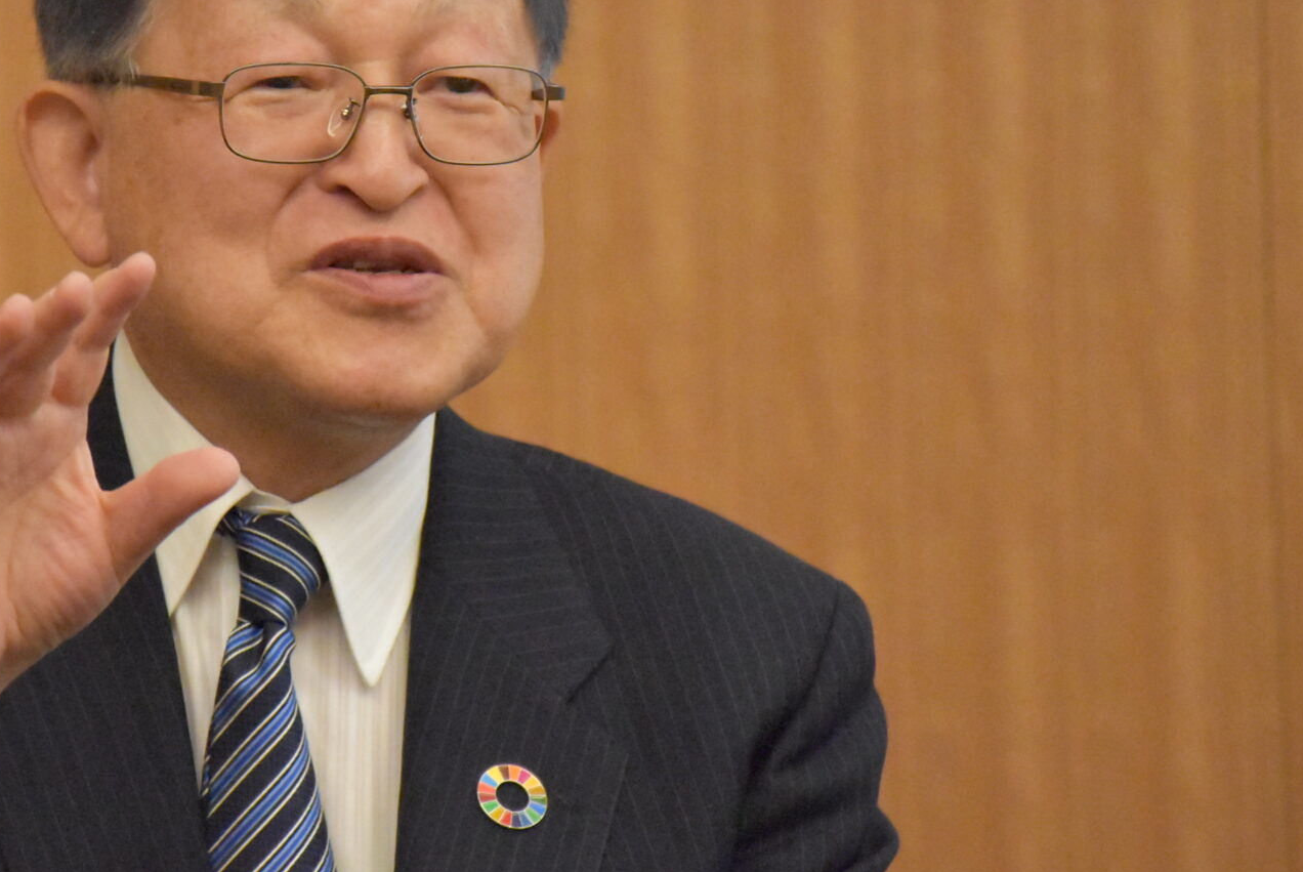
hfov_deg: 6.1
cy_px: 282
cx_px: 362
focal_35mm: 338
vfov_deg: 4.1
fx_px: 12246
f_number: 5.6
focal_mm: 140
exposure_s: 1/500
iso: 12800
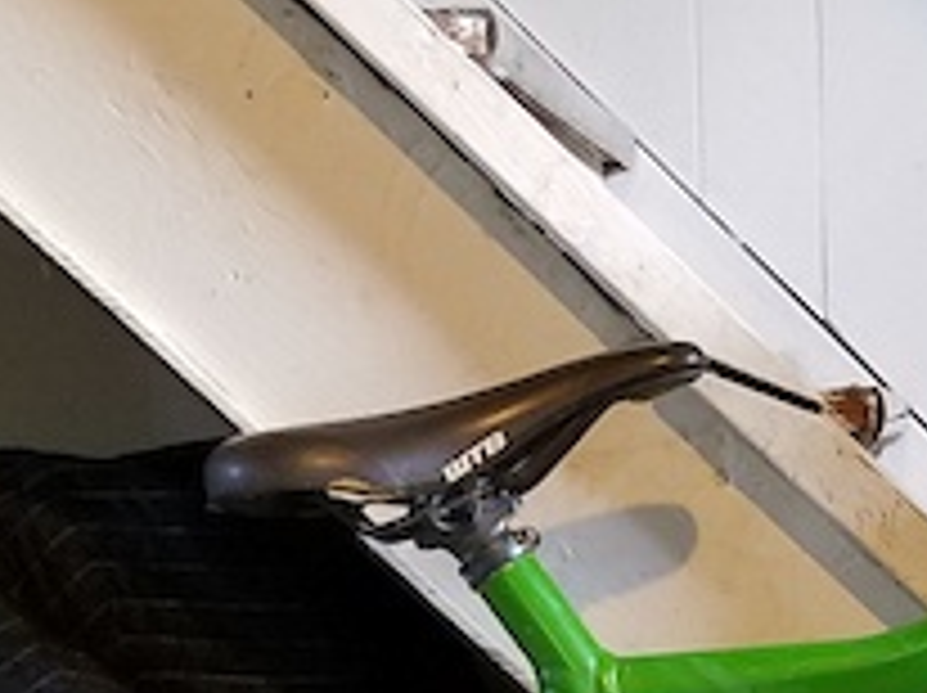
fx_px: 2702
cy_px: 914
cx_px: 922
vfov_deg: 14.0
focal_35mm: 101
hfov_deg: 18.9
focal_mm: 4.2
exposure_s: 1/24
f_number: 1.7
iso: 200
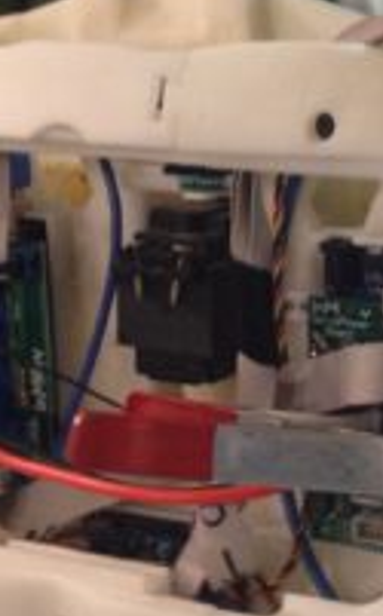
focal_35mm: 111
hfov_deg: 11.7
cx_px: 279
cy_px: 509
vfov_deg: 18.6
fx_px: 1860
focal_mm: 4.28
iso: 200
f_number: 2.4
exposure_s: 1/20
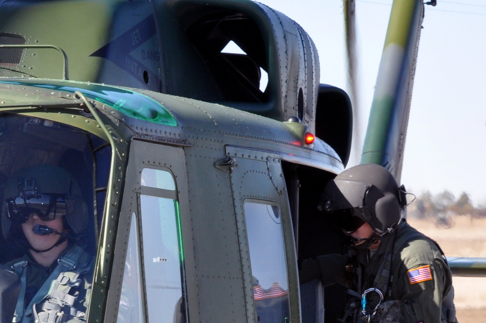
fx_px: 3641
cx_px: 162
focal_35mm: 270
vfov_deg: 5.1
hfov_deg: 7.6
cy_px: 320
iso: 500
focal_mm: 70
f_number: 16
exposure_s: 1/200
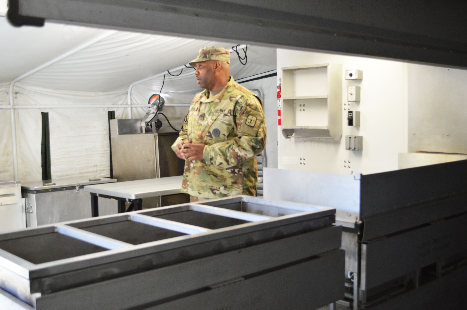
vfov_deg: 31.8
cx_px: 234
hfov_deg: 46.4
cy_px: 155
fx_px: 544
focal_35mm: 42
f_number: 4.5
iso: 400
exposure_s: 1/40
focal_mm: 28
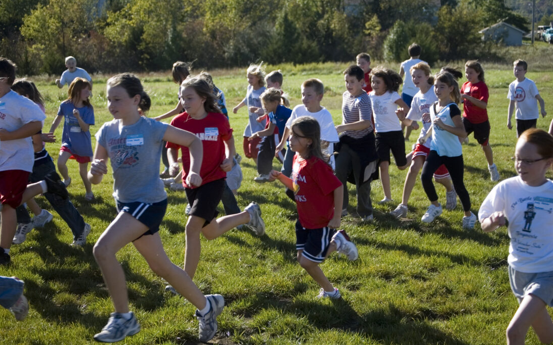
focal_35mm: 85
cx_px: 278
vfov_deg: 15.5
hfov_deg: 24.5
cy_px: 180
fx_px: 1274
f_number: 4.5
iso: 200
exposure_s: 1/500
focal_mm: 55
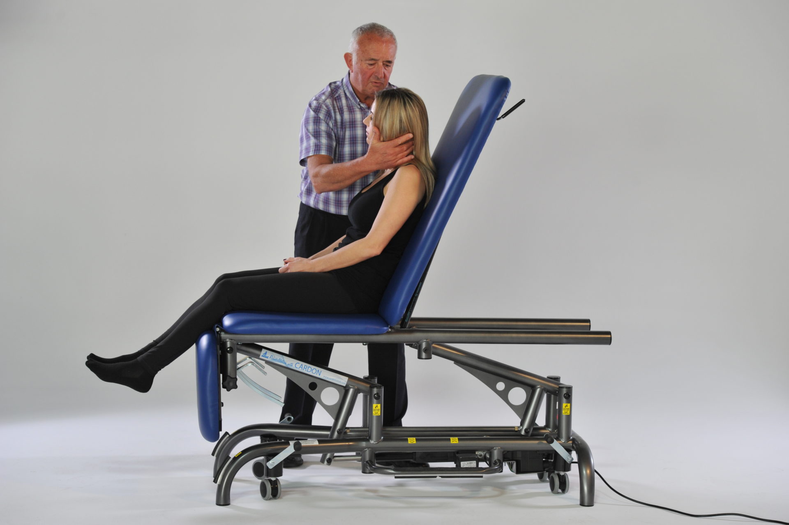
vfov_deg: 15.2
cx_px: 394
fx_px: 1971
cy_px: 262
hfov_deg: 22.6
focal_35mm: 90
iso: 1250
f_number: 5
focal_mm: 90
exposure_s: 1/100
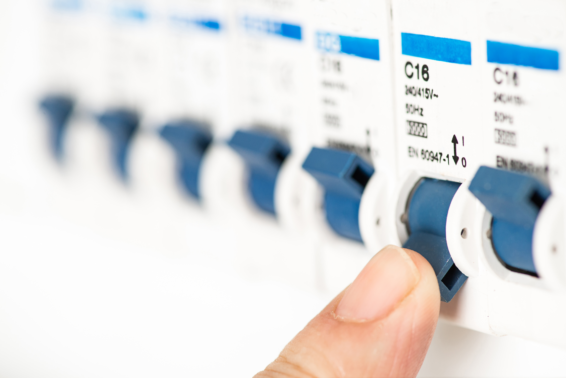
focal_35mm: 105
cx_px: 283
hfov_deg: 19.4
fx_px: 1651
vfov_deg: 13.1
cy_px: 189
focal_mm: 105
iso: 800
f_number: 8
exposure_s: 1/160
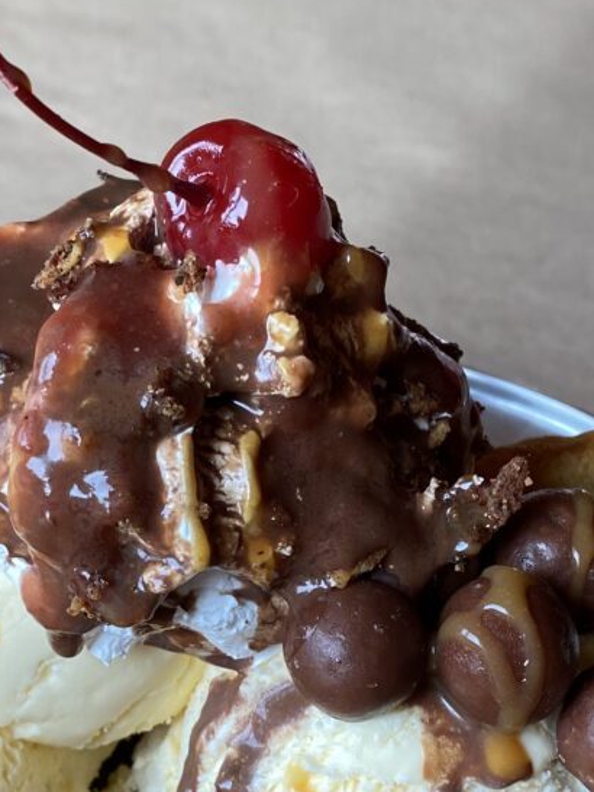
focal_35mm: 73
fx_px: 1671
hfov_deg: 20.0
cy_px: 539
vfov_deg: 26.5
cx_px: 155
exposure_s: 1/120
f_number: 1.8
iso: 50
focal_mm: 4.25
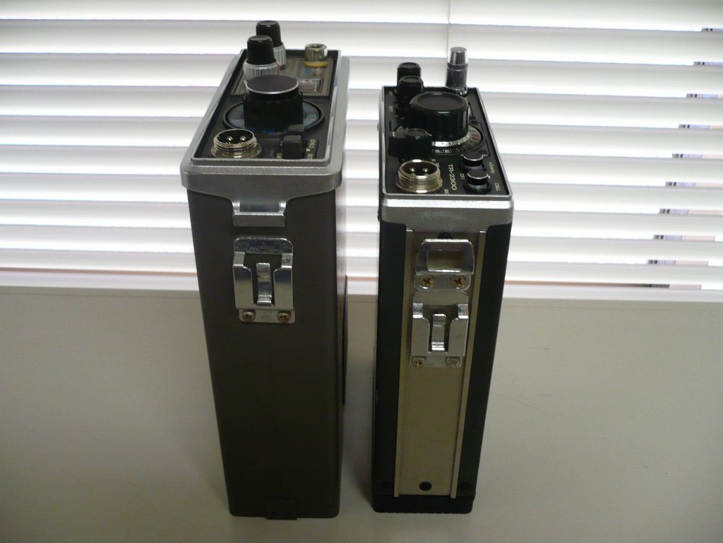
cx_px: 362
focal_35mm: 35
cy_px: 272
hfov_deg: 52.6
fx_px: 731
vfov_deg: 40.7
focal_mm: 5.8
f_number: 2.8
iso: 200
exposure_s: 1/30
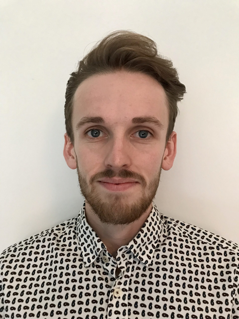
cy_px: 160
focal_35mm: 28
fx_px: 258
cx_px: 120
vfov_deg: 63.4
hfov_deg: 49.7
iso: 100
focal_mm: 3.99
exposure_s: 1/17
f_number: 1.8
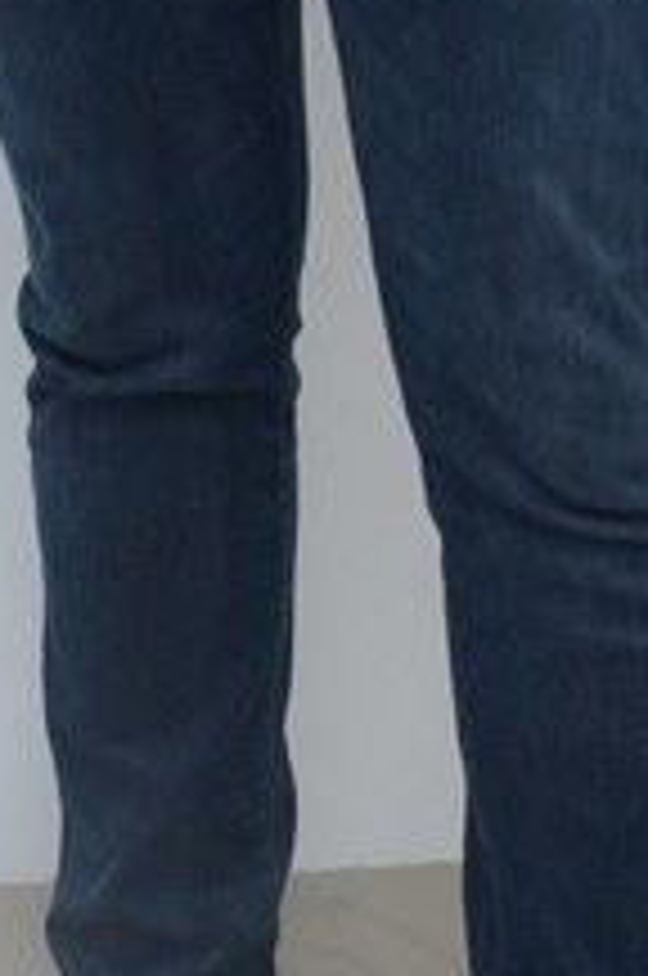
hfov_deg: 7.1
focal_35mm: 194
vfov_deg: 10.2
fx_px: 5254
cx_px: 256
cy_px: -517
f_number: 7.1
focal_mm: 26
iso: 800
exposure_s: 1/125
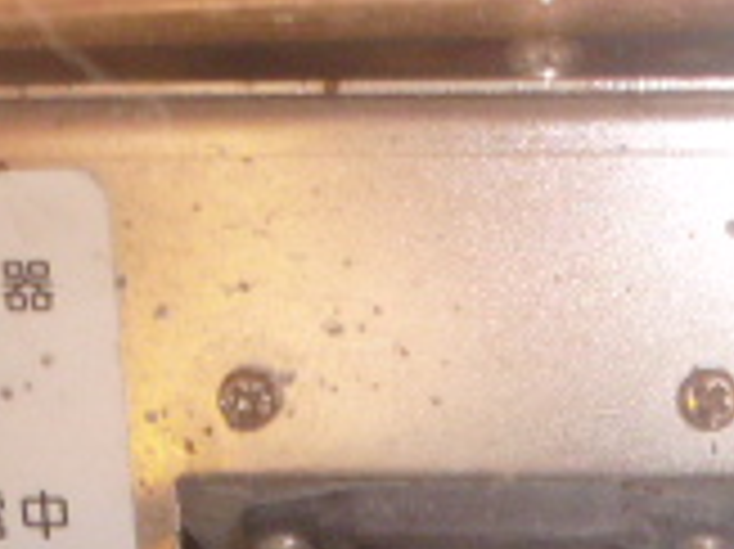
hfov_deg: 19.9
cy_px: 958
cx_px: 554
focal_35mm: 98
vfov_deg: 13.6
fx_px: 2076
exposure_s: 1/60
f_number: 3.9
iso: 200
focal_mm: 4.5
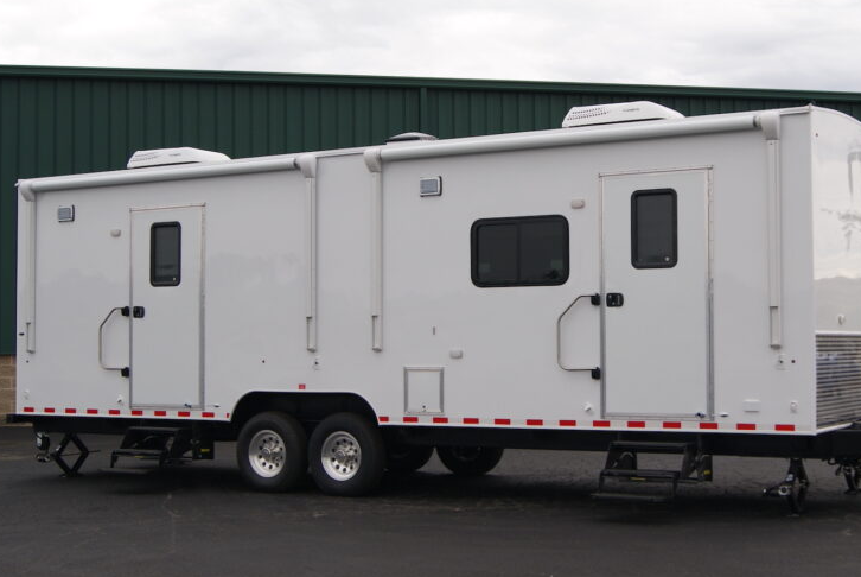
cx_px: 534
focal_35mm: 55
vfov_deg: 24.7
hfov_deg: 36.0
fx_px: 1317
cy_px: 286
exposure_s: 1/60
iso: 100
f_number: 6.3
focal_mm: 26
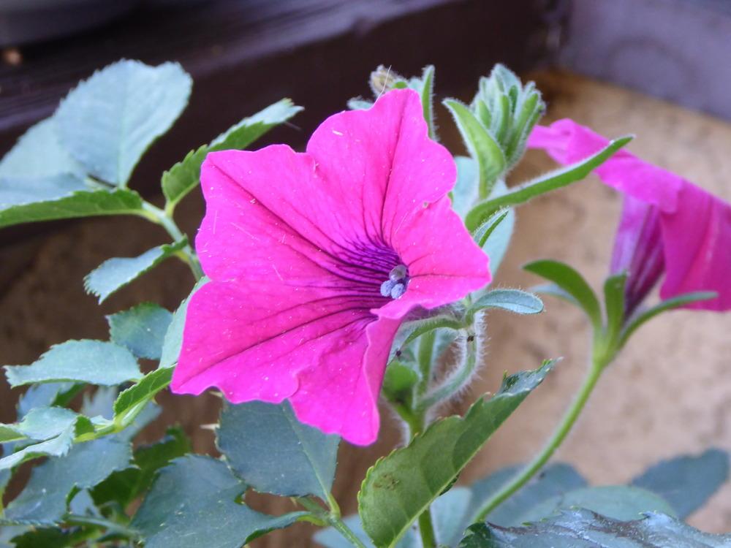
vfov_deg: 15.1
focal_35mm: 98
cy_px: 274
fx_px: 2070
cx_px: 366
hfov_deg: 20.0
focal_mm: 16.1
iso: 400
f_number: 4.9
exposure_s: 1/40
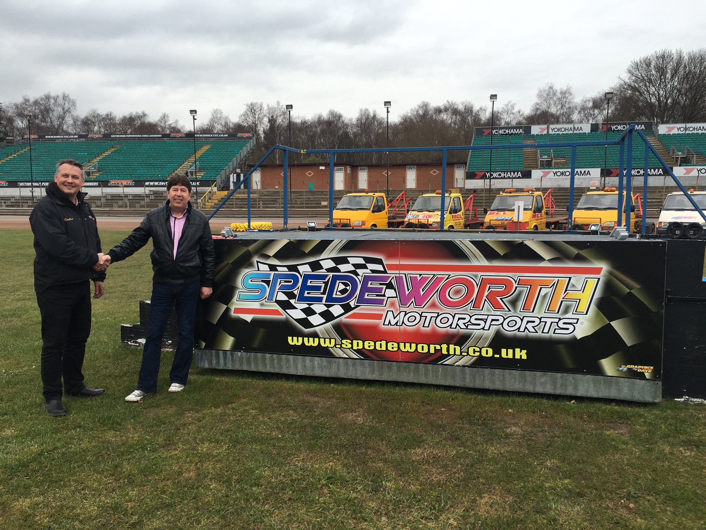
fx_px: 591
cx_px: 353
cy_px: 265
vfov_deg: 48.2
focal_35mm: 29
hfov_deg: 61.7
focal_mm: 4.15
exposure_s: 1/278
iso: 25
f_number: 2.2
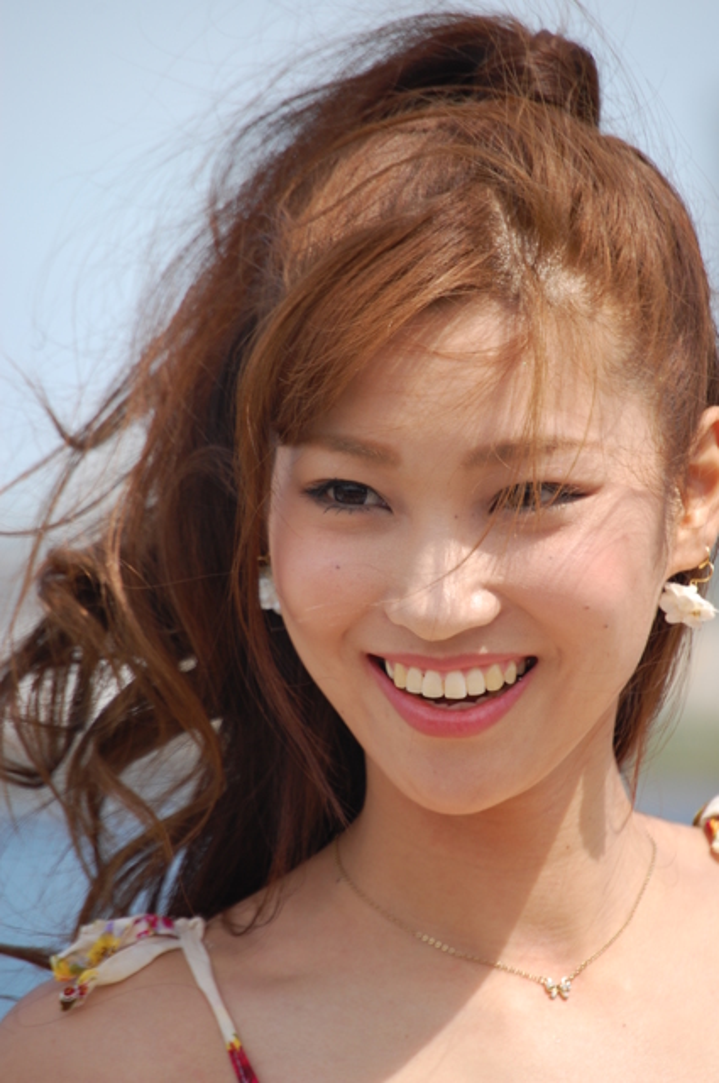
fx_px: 9011
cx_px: 360
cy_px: 542
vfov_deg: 6.9
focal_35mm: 300
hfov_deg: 4.6
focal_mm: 200
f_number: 5.6
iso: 200
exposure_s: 1/400
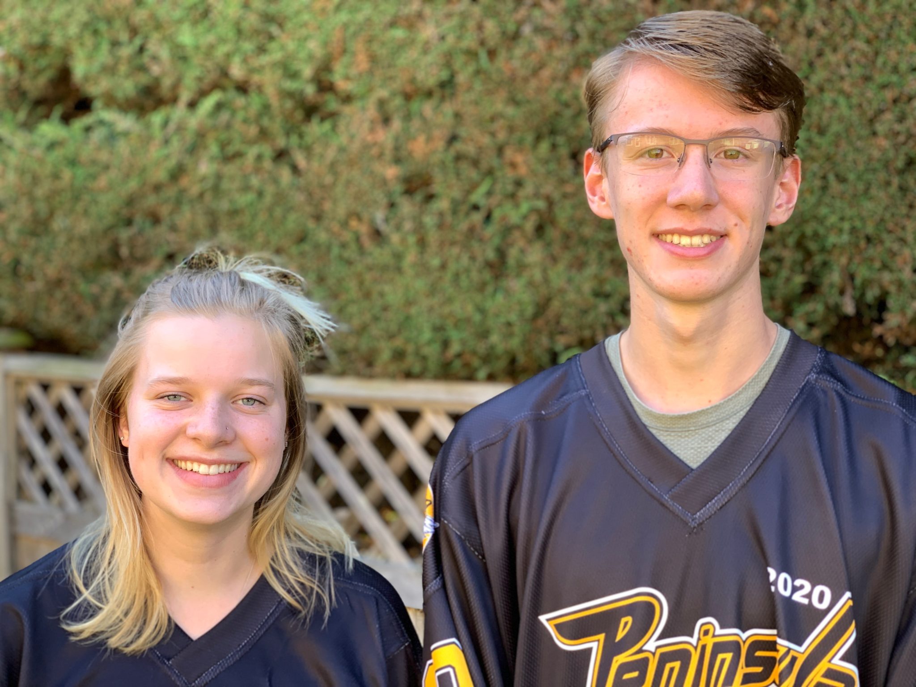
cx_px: 458
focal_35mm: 52
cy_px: 344
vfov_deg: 28.0
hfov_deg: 36.8
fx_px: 1376
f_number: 2.4
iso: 40
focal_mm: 6
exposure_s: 1/122
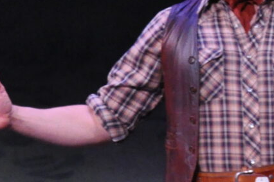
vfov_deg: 1.4
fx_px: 7612
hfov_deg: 2.1
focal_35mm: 1001
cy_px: 246
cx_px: -45
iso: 2000
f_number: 7.1
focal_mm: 145
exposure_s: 1/100
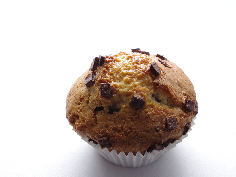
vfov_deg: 30.9
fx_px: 320
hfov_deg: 40.4
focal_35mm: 47
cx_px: 133
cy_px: 89
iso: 400
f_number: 10
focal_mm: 28.13
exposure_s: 1/20
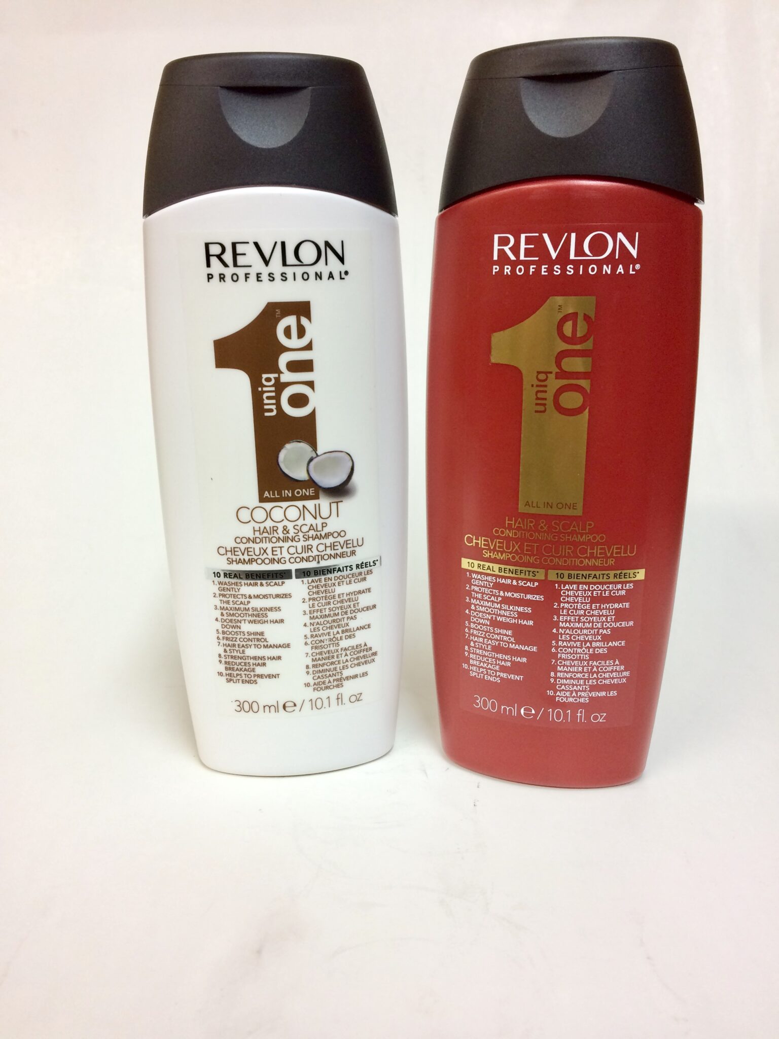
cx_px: 390
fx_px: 870
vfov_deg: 61.7
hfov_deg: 48.2
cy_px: 520
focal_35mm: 29
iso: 64
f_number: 2.2
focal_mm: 4.15
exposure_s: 1/30
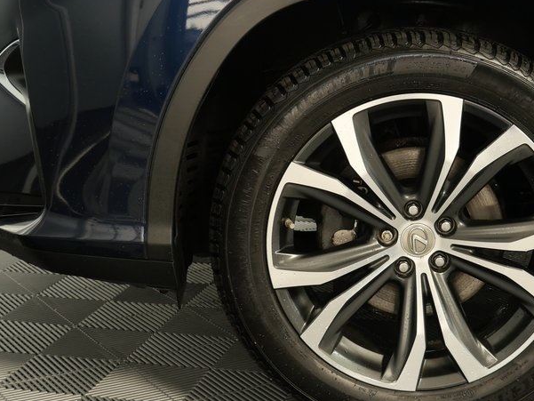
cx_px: 351
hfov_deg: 25.9
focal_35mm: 75
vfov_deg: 19.6
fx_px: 1157
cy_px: 176
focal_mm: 22
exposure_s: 1/200
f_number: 4.5
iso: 400
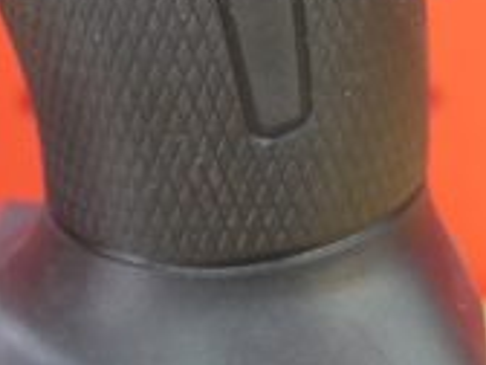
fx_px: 1994
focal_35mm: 142
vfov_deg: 10.2
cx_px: 207
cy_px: -151
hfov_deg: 13.9
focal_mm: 19
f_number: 4.1
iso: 1600
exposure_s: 1/60
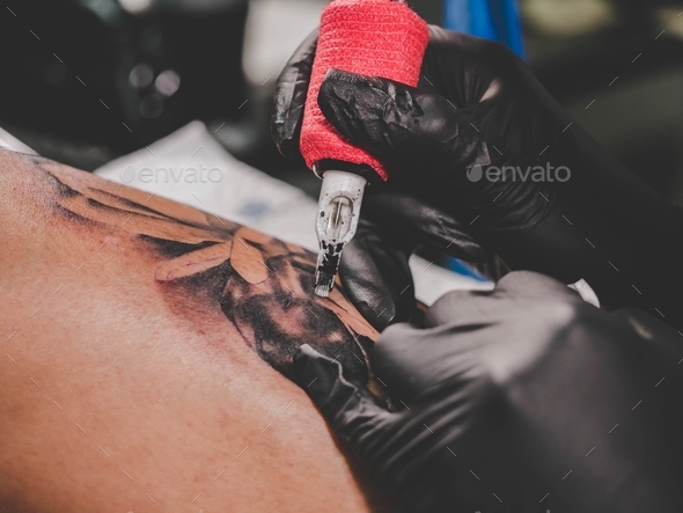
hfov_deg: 16.4
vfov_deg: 12.4
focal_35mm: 120
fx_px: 2369
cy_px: 256
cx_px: 342
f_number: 2.8
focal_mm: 60
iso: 200
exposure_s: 1/200
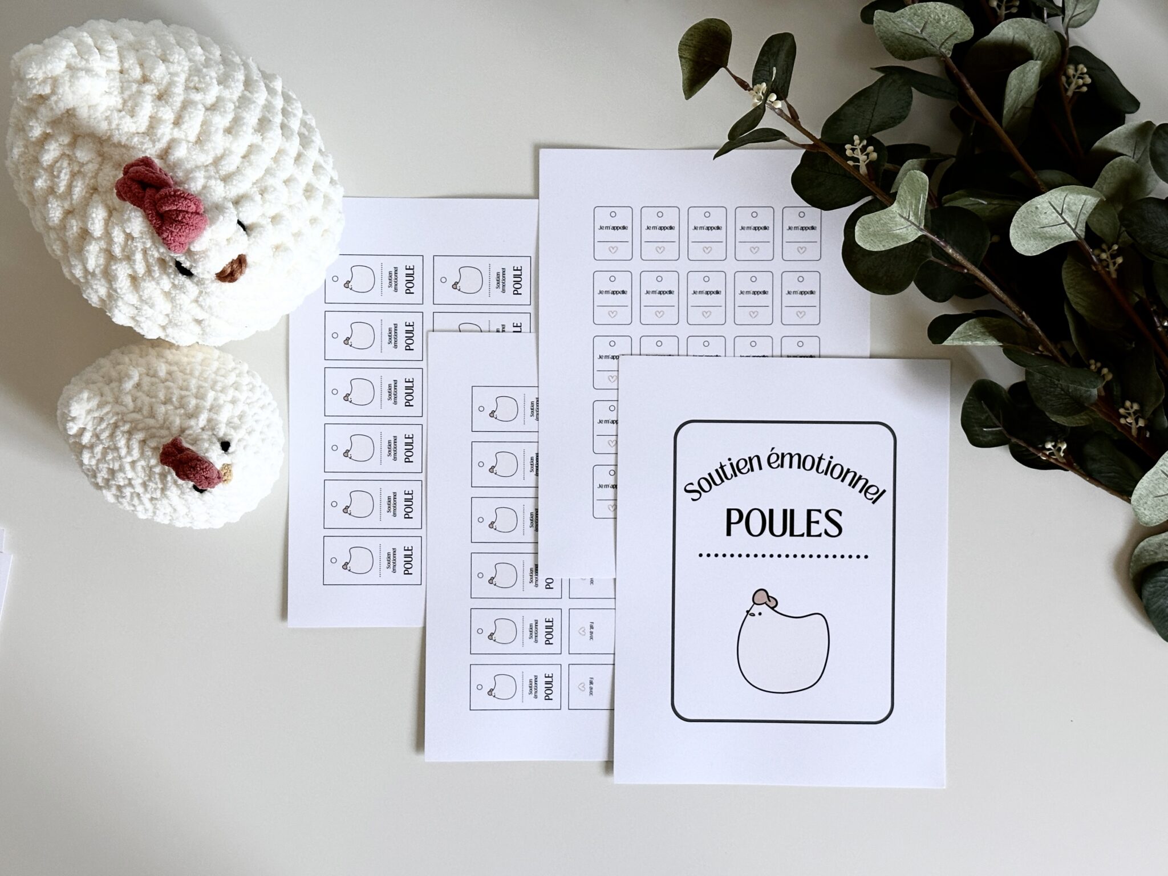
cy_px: 438
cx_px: 584
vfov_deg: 30.3
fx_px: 1620
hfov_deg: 39.7
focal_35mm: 48
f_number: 1.78
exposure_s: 1/60
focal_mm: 6.86
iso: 125
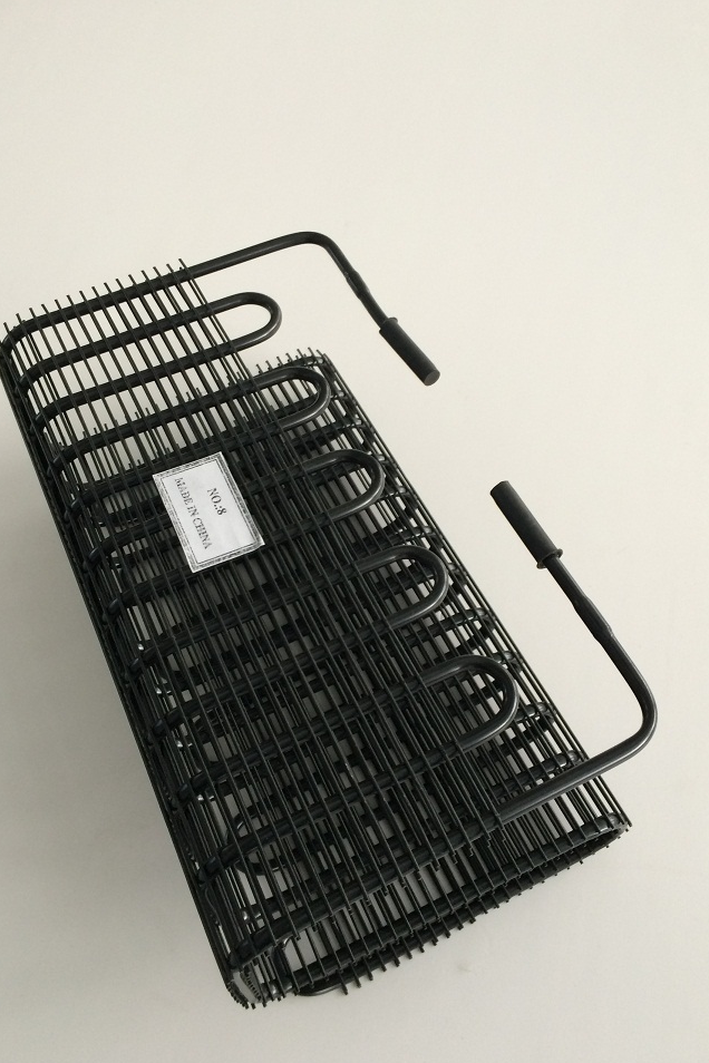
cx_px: 333
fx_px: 916
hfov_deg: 42.3
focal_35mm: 31
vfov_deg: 60.3
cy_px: 545
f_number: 2.2
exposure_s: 1/33
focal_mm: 4.15
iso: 100
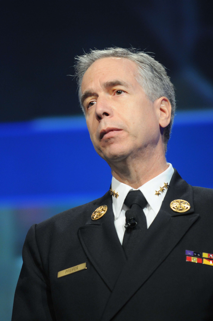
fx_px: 2336
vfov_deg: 7.9
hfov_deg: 5.2
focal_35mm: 262
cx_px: 106
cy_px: 160
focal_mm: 175
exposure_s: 1/100
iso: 1250
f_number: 2.8
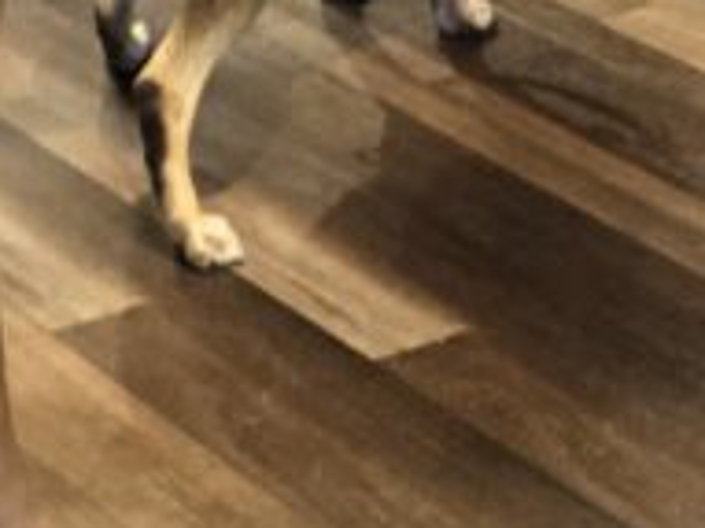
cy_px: -978
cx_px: -107
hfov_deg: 12.2
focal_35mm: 159
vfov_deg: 8.1
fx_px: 3236
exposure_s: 1/120
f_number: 1.8
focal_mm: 5.4
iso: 250
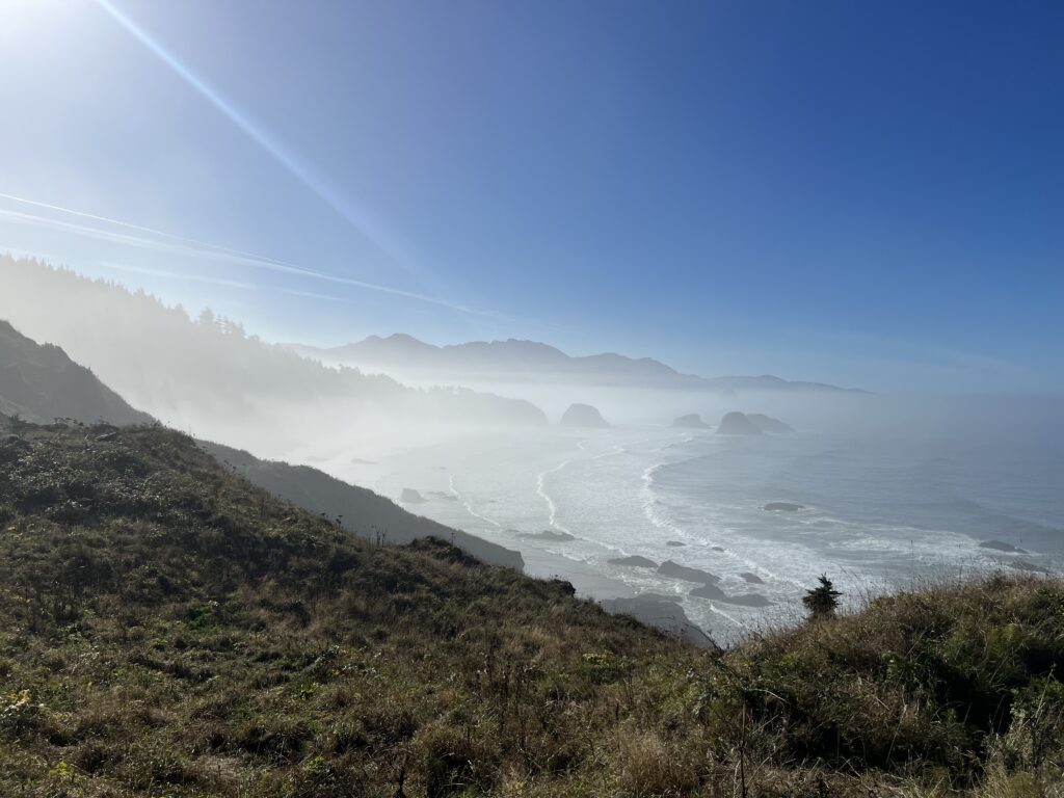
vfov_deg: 53.1
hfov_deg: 67.3
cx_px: 532
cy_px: 399
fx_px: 799
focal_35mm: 26
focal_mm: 5.7
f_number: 1.5
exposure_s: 1/14286
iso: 50
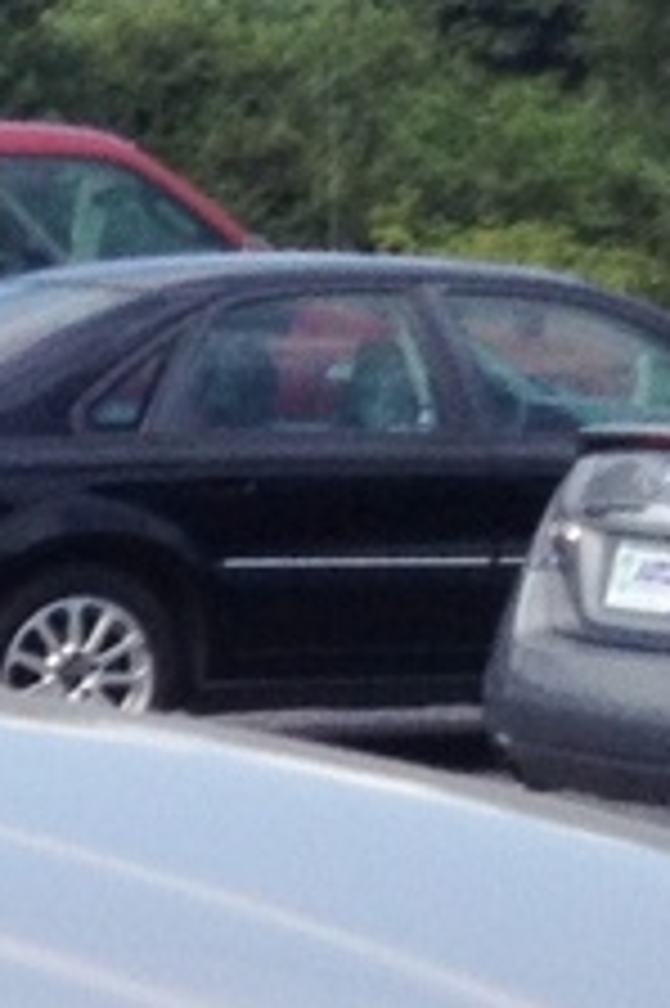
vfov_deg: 7.7
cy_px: 1719
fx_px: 7269
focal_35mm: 260
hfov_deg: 4.9
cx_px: -1754
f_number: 2.4
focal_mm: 4.28
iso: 50
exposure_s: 1/1346
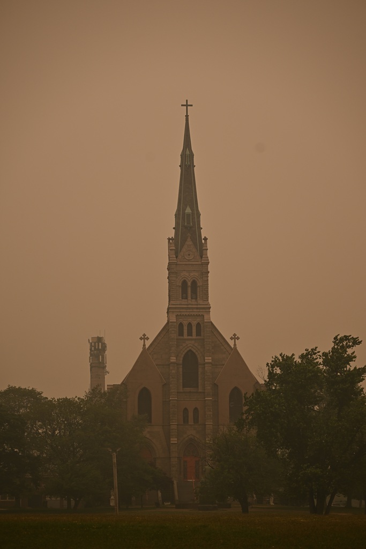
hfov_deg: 13.6
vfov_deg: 20.2
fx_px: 1540
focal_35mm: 101
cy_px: 274
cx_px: 183
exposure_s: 1/500
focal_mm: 101
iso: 160
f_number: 4
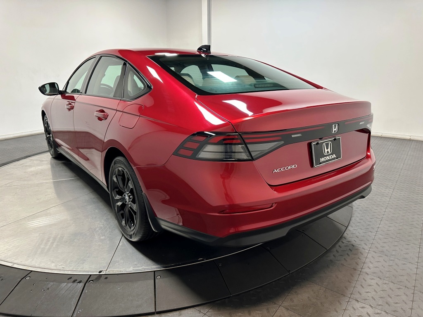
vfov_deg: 56.8
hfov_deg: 71.6
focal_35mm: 24
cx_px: 212
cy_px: 158
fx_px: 293
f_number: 1.78
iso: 400
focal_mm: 6.86
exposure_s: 1/60
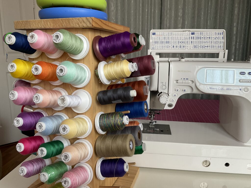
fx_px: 210
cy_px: 94
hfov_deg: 61.7
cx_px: 126
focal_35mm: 29
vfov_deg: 48.2
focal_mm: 3
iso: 50
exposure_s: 1/60
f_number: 1.8
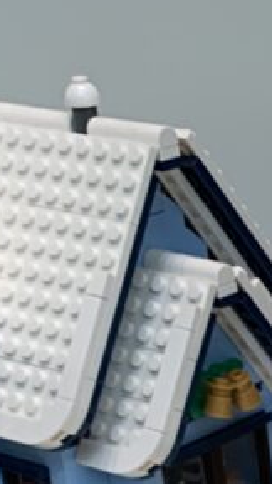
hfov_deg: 7.4
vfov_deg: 13.4
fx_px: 1936
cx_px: 707
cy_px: 734
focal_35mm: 151
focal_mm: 4.25
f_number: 1.8
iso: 32
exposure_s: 1/120
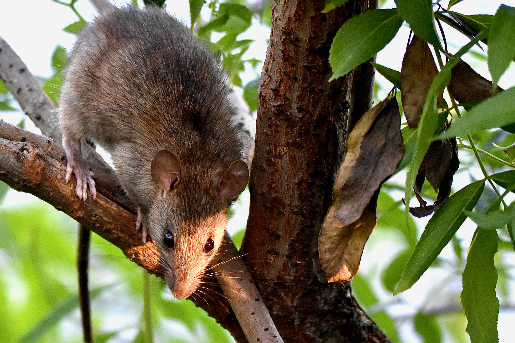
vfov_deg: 5.5
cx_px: 229
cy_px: 153
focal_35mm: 250
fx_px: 3576
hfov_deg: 8.2
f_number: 5
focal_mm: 150
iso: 2500
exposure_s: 1/400
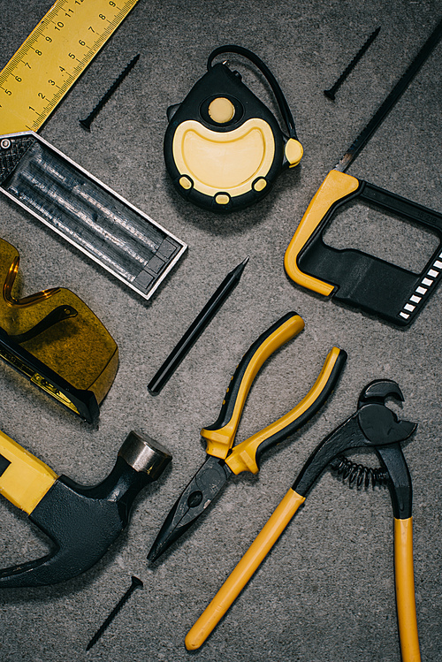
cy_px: 331
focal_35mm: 50
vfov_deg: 39.6
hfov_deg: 27.0
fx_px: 920
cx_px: 221
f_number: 16
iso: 250
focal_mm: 50
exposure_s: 1/125
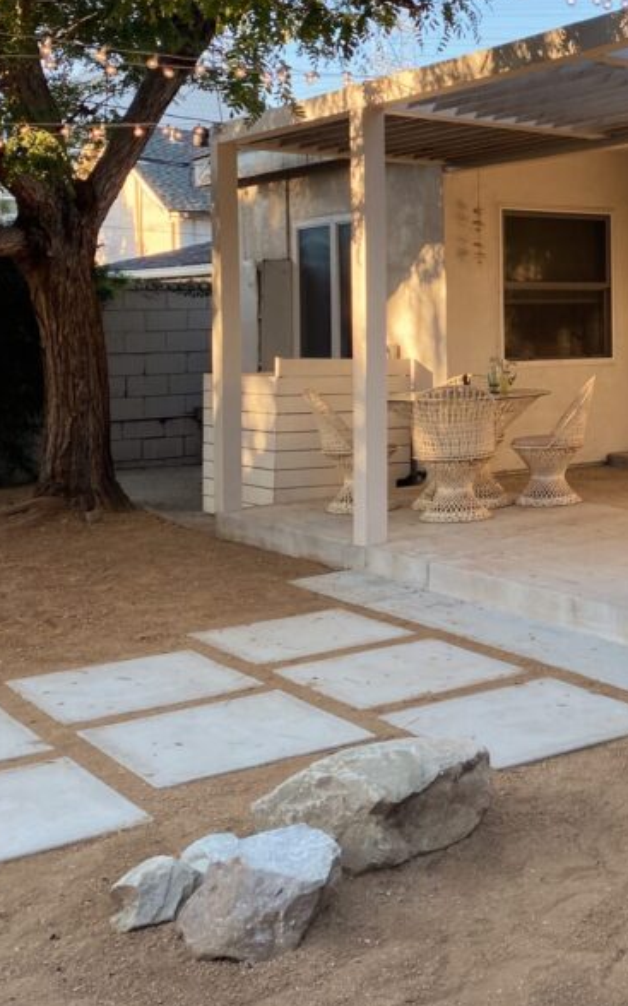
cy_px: 318
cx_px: 638
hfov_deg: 25.4
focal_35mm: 48
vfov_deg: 41.2
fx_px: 1316
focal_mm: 4.25
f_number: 1.8
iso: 32
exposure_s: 1/225
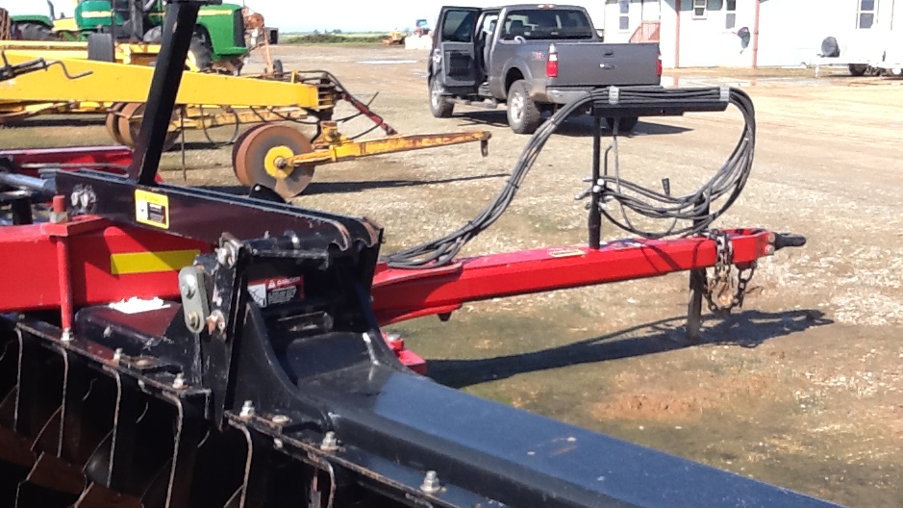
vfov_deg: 24.4
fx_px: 1173
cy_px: 306
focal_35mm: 49
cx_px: 447
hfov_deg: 42.1
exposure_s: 1/668
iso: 40
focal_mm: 2.03
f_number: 2.4
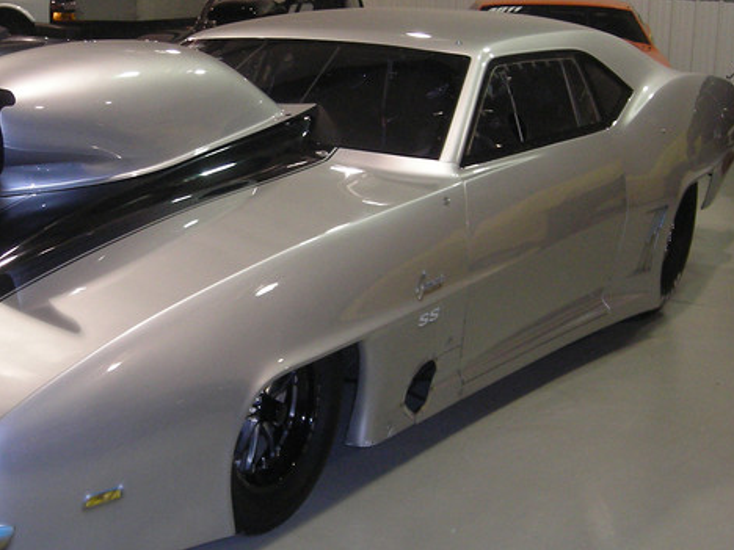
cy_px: 293
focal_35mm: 65
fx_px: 1378
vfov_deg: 22.6
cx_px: 187
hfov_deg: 29.4
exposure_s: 1/60
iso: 181
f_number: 3.2
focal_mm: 6.3
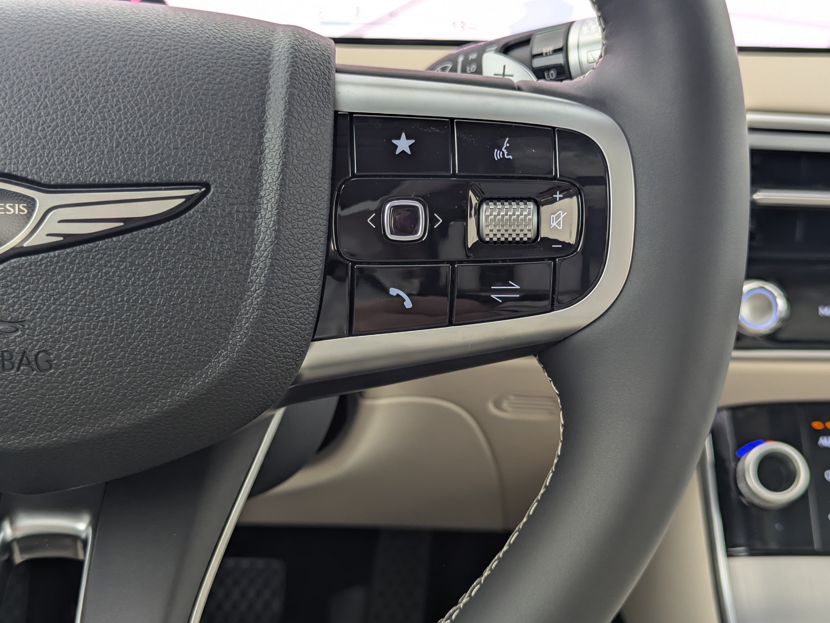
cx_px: 415
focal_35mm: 48
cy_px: 312
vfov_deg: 30.3
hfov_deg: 39.7
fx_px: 1151
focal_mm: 6.81
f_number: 1.85
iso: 42
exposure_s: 1/33.3
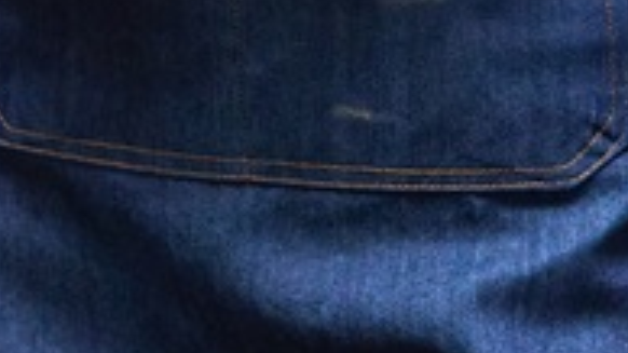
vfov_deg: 2.7
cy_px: -991
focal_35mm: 445
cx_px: 677
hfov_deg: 4.8
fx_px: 7408
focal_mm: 55
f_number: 5
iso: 800
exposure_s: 1/125
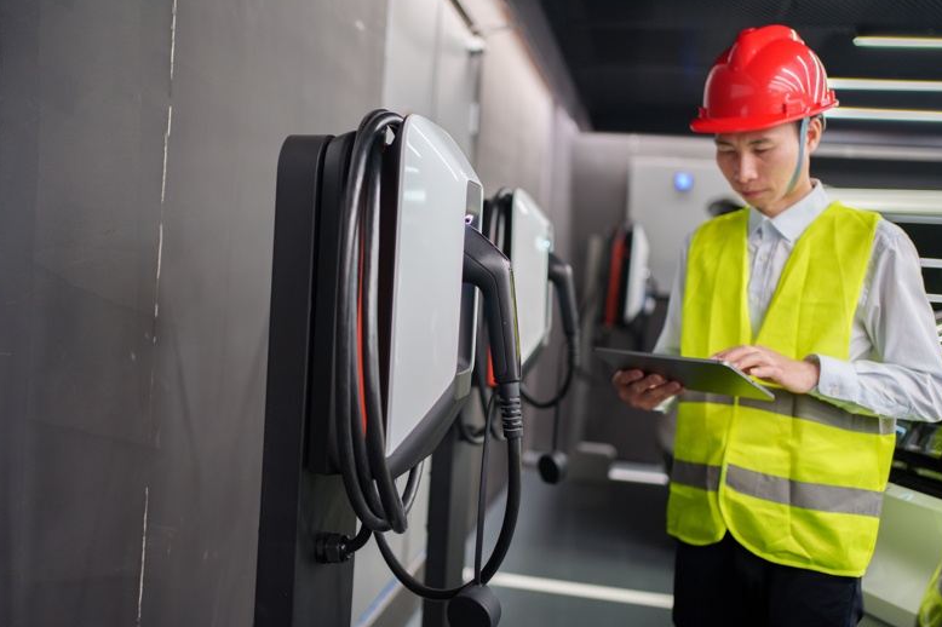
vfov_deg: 36.8
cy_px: 310
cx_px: 471
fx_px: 942
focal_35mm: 36
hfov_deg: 53.2
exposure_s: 1/40
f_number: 1.8
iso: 200
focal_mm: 35
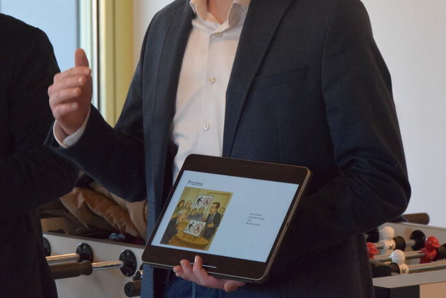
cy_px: 56
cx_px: 201
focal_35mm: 227
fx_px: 2813
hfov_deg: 9.1
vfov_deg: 6.1
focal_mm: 85
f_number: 5.6
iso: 3200
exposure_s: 1/125
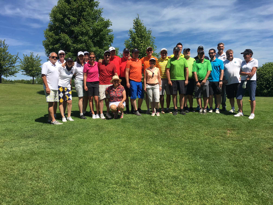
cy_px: 102
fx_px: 229
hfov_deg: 61.7
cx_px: 136
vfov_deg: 48.2
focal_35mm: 29
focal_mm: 4.15
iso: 25
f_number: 2.2
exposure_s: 1/1876
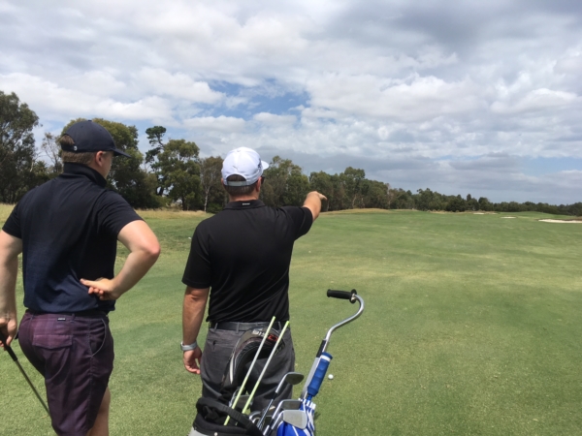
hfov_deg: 61.7
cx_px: 291
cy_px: 218
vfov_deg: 48.2
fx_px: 488
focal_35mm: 29
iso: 25
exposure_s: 1/2481
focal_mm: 4.15
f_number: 2.2
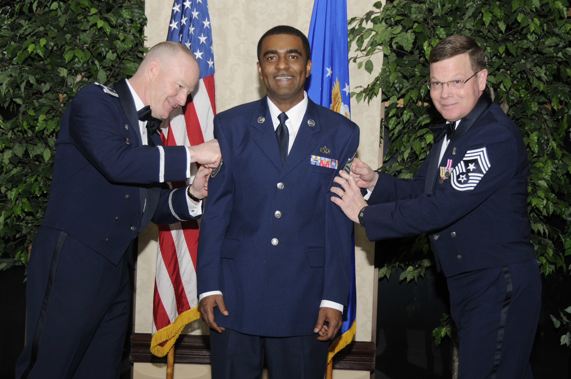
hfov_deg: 38.9
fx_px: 808
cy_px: 190
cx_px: 286
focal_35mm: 51
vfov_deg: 26.4
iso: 320
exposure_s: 1/100
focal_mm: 34
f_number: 4.2
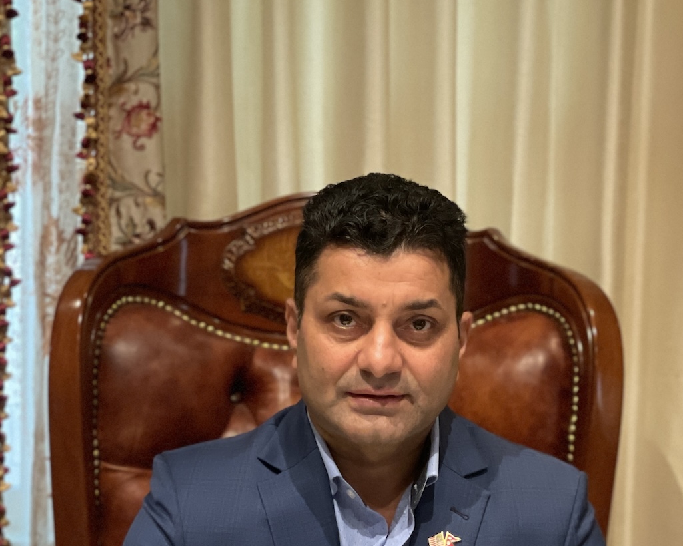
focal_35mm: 99
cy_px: 476
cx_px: 357
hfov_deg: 19.4
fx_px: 2001
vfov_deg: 15.4
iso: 400
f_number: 2
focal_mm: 6
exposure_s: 1/24
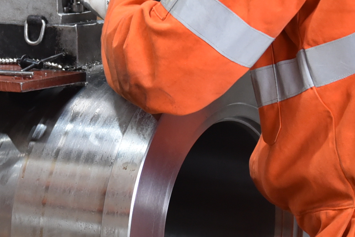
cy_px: 54
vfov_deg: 7.6
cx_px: 113
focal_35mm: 180
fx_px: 1775
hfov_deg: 11.4
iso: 2000
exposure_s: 1/60
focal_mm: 52
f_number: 4.5
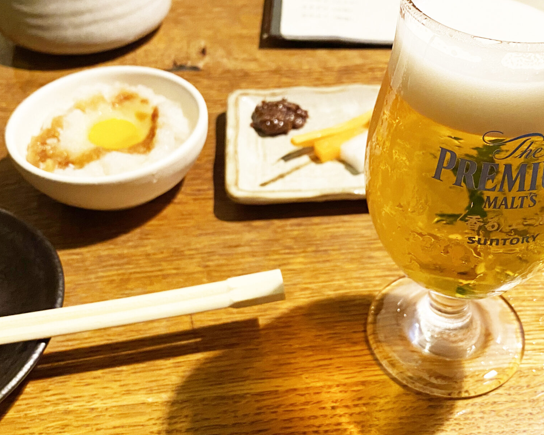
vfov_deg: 34.9
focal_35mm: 43
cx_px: 339
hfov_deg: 42.6
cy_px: 199
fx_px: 692
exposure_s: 1/33
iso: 400
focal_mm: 4.25
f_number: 1.8
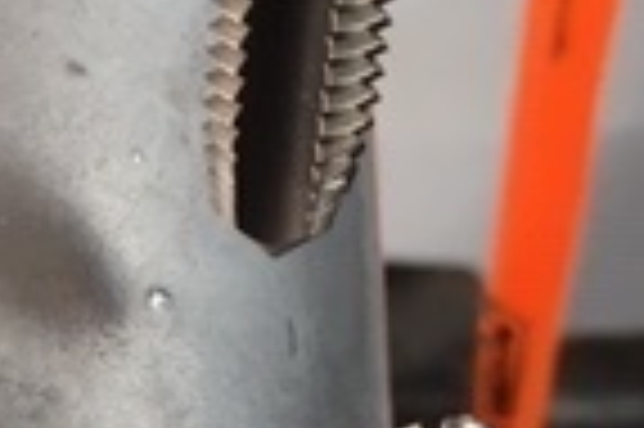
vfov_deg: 9.6
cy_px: 779
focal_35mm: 135
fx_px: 2412
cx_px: -36
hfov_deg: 14.9
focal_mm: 4.15
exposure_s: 1/30
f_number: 2.2
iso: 25
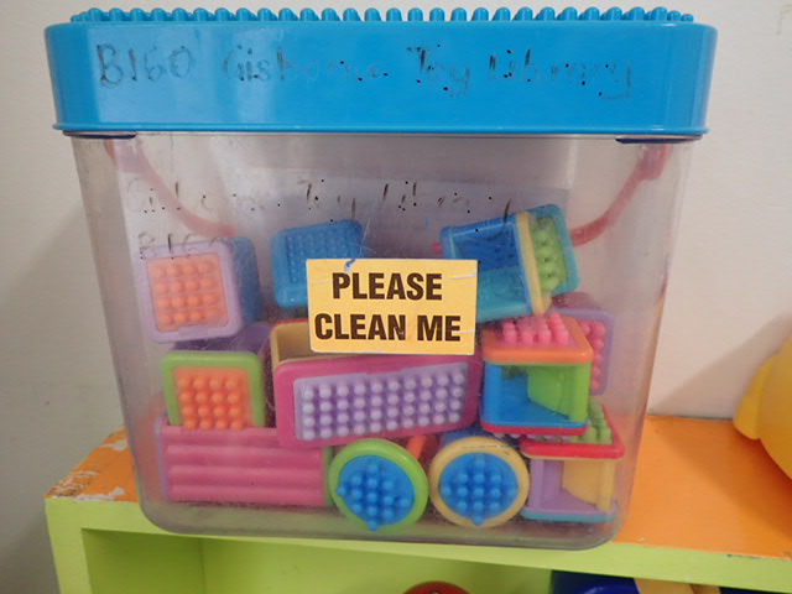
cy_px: 297
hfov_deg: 69.4
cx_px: 396
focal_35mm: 25
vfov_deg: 54.9
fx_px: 572
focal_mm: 4.5
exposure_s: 1/50
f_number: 2
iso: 200
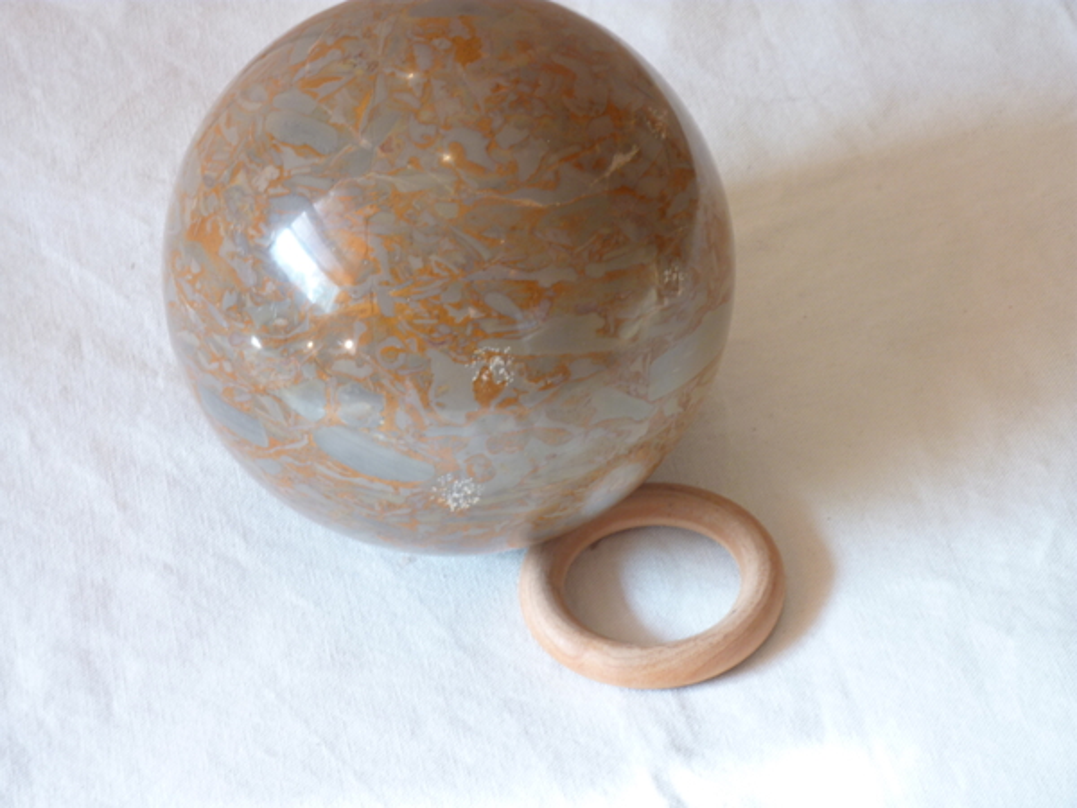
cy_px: 404
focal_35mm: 90
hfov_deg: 21.8
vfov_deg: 16.4
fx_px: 2800
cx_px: 538
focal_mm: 14.7
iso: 80
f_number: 4.3
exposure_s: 1/8
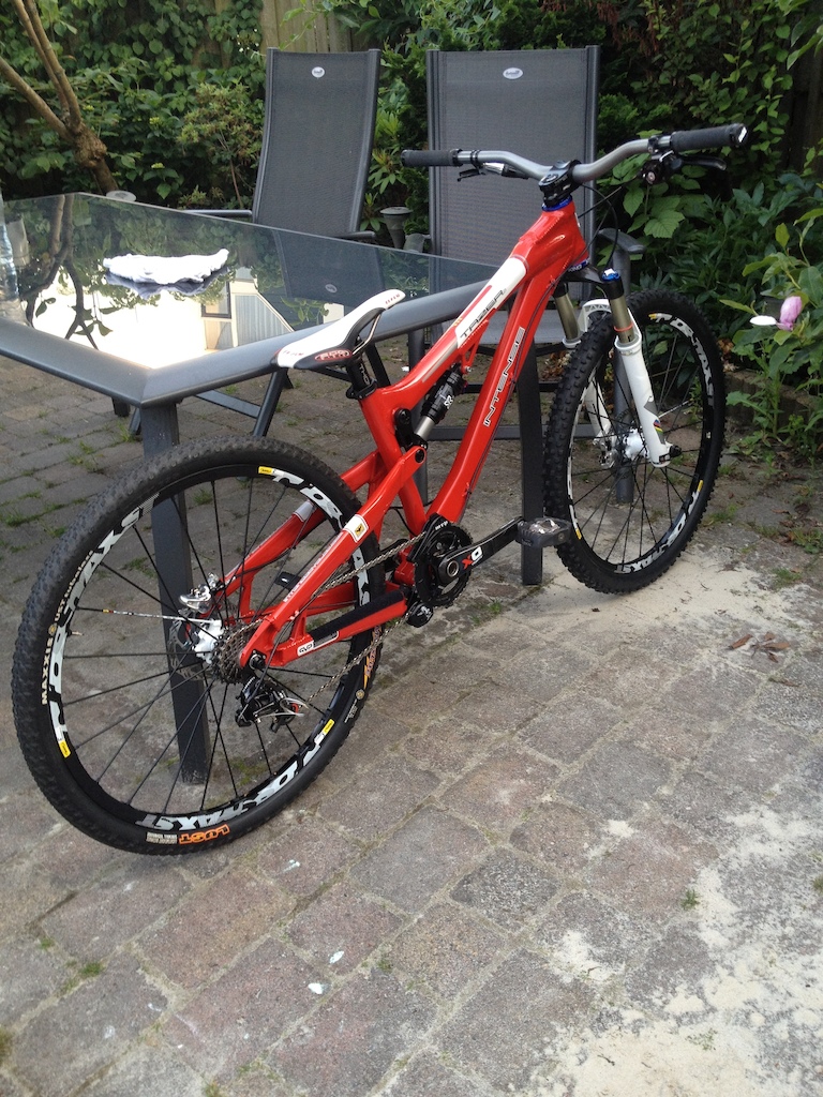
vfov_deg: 52.6
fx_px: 1110
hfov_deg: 40.7
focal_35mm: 35
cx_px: 412
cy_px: 548
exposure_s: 1/60
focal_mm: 4.28
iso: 80
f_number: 2.4
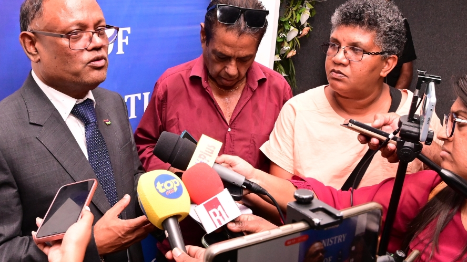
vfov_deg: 40.1
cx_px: 225
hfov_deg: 66.1
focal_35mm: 29
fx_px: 359
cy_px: 122
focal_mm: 24
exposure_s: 1/200
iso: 6400
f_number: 14
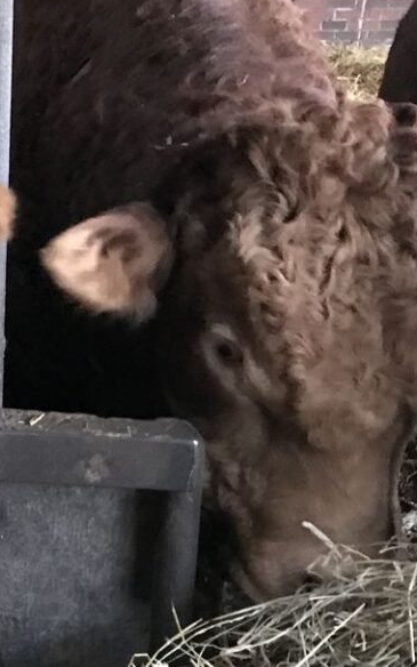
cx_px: -298
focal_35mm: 78
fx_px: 1418
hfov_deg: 14.9
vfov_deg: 26.3
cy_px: 460
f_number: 1.8
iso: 80
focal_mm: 3.99
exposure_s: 1/5
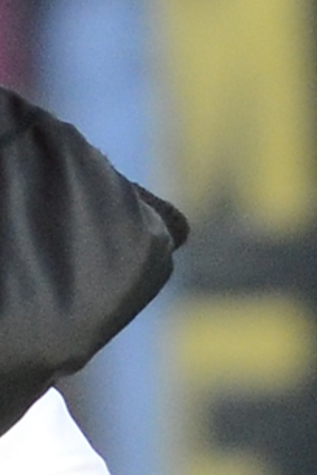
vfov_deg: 0.7
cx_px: -397
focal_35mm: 2942
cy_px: -543
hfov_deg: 0.5
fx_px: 38856
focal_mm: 300
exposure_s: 1/1000
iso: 800
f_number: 3.5
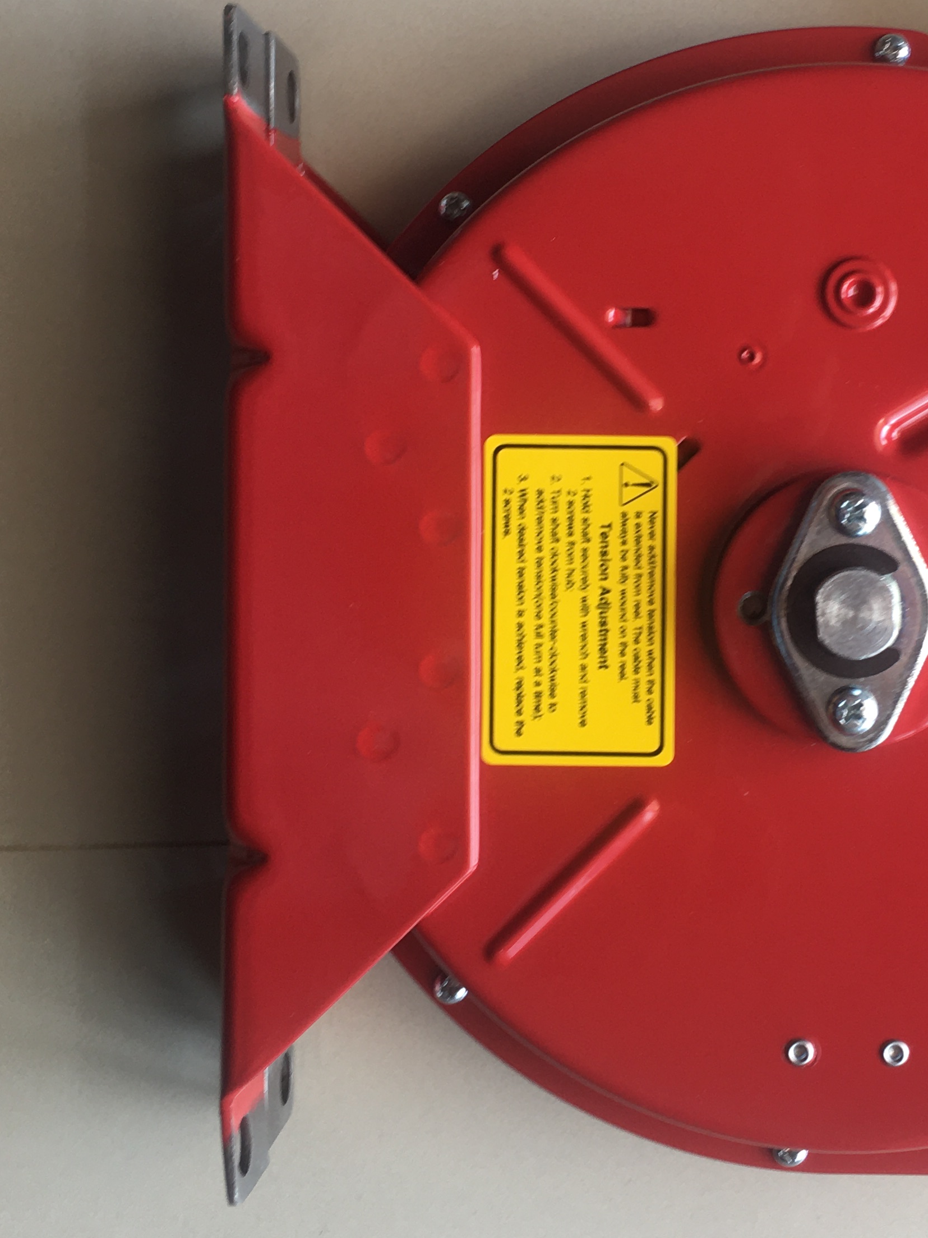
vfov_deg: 36.1
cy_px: 502
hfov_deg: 27.2
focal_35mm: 53
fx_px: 1894
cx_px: 695
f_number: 2.2
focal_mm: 4.15
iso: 25
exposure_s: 1/50
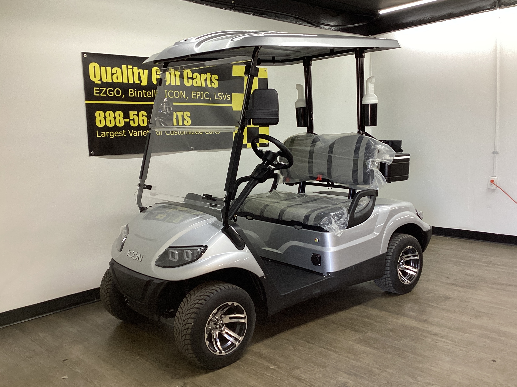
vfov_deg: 41.8
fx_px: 508
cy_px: 187
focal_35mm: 34
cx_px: 273
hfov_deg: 53.9
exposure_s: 1/60
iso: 100
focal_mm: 3.3
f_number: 2.4
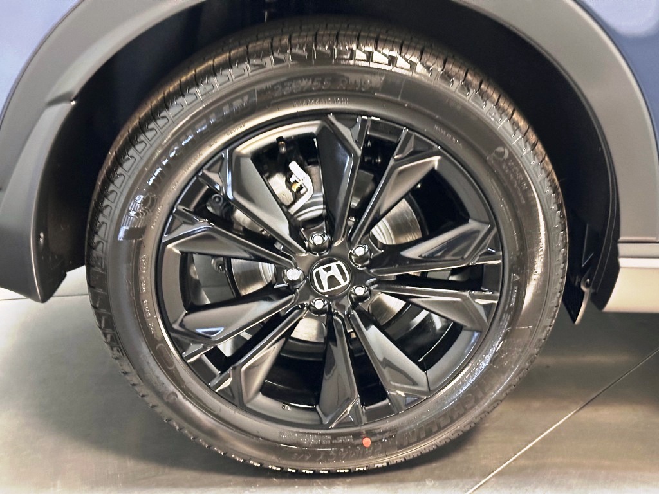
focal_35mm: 48
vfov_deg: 30.3
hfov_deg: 39.7
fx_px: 914
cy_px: 247
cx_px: 330
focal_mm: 6.86
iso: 640
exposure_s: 1/20
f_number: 1.78
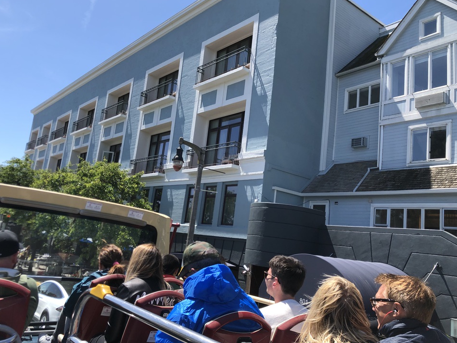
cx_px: 216
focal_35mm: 30
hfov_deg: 59.9
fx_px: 396
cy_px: 164
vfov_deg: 46.8
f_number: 1.8
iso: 20
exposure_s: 1/1230
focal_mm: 4
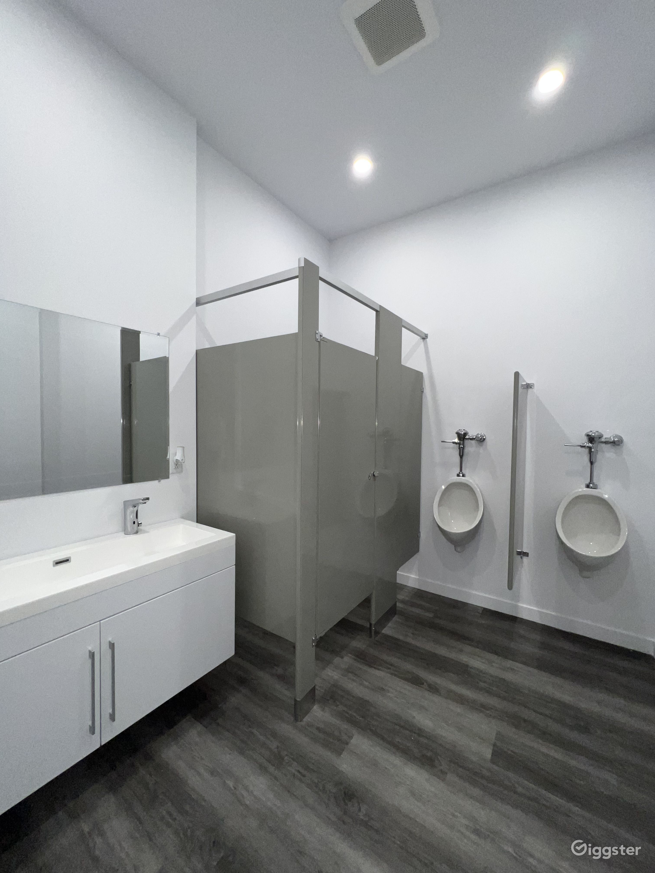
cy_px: 436
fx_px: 328
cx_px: 328
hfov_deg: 89.9
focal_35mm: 13
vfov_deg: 106.2
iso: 100
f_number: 1.8
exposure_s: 1/120
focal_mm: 1.57
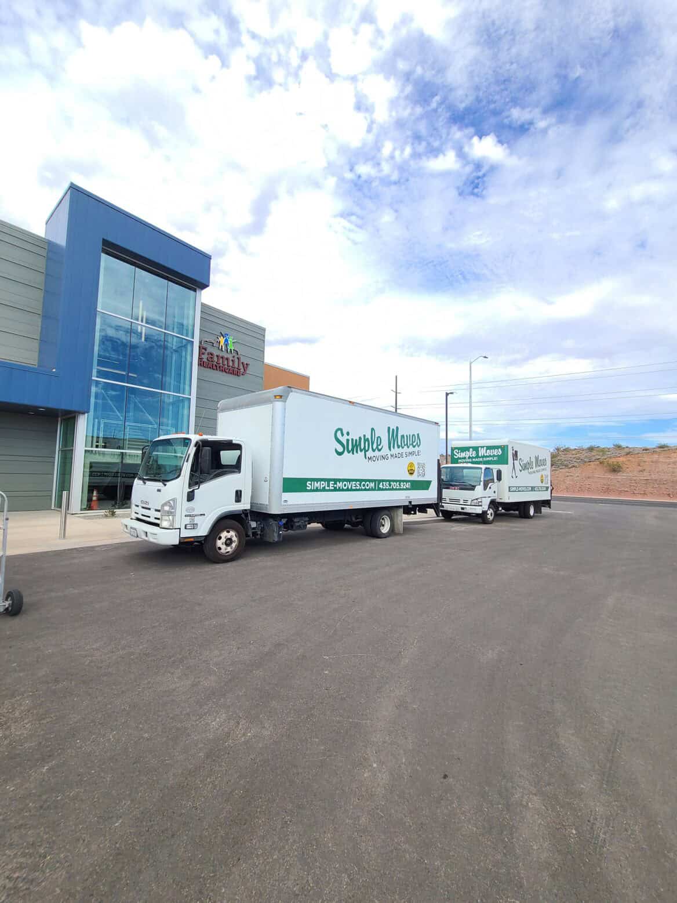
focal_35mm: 13
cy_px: 452
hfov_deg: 89.9
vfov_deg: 106.2
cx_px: 338
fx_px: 339
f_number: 2.2
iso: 64
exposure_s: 1/845
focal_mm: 2.2
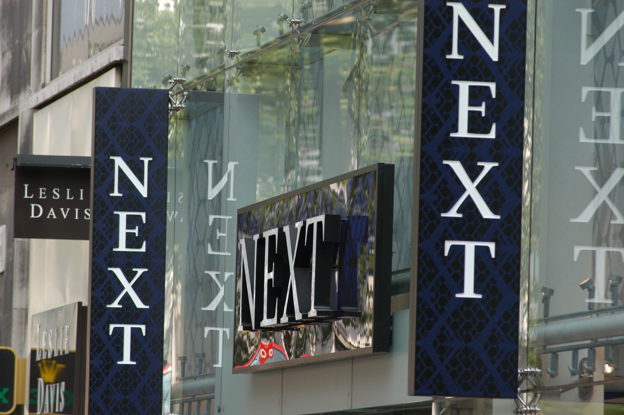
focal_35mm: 270
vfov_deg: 5.1
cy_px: 208
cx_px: 312
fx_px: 4676
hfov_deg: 7.6
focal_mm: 180
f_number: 5
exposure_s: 1/350
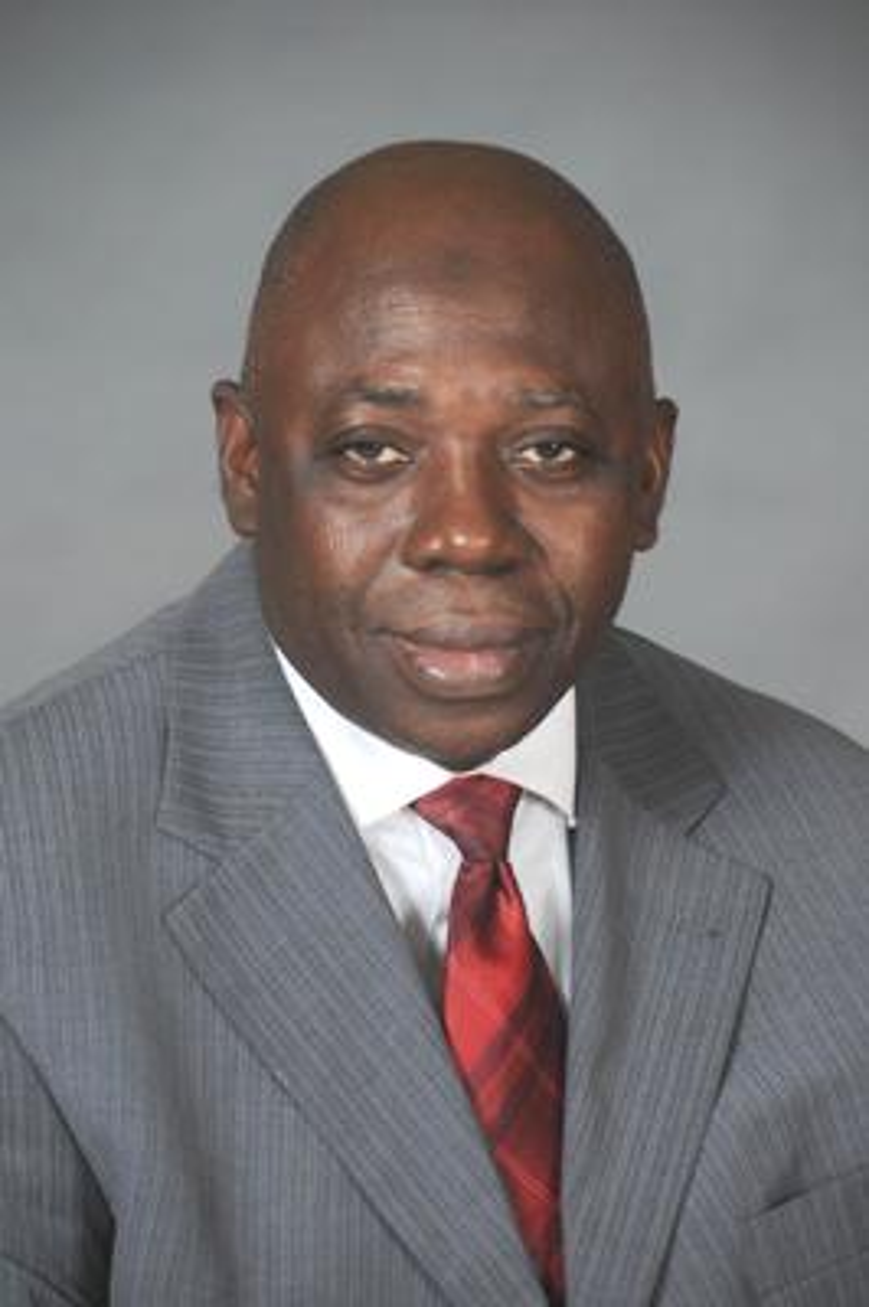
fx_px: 8160
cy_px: 654
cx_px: 434
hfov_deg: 6.1
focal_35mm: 225
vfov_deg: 9.2
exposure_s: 1/80
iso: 200
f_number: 5.6
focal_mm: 150
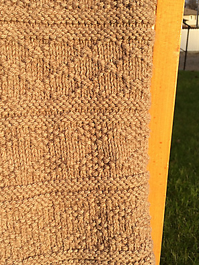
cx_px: 85
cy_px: 129
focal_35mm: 47
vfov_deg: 40.4
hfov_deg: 30.8
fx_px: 360
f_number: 2.2
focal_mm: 4.15
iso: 32
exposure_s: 1/366
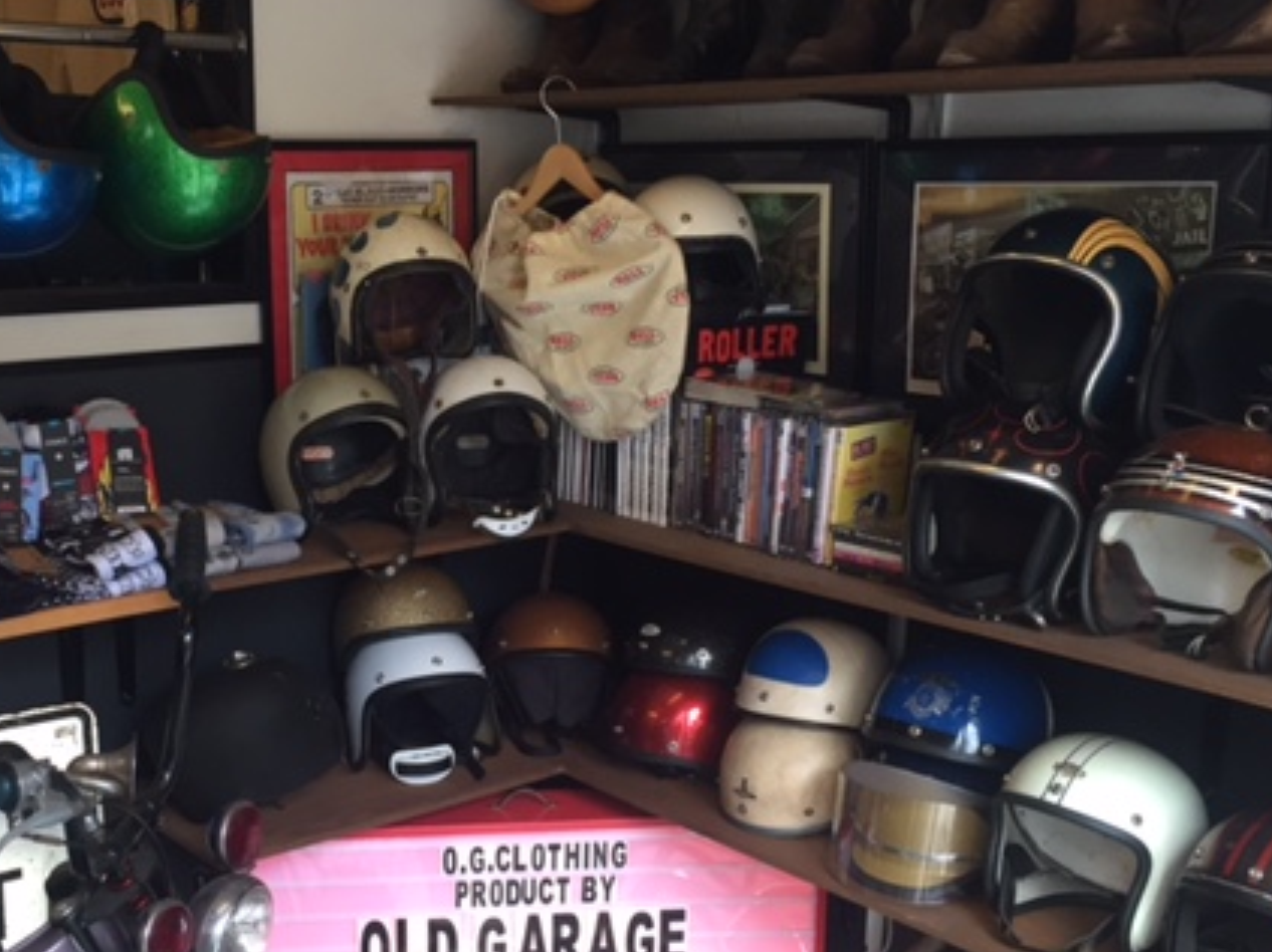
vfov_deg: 32.7
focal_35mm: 44
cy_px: 600
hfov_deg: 42.5
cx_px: 437
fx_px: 1616
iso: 32
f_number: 2.2
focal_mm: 4.15
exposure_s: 1/30
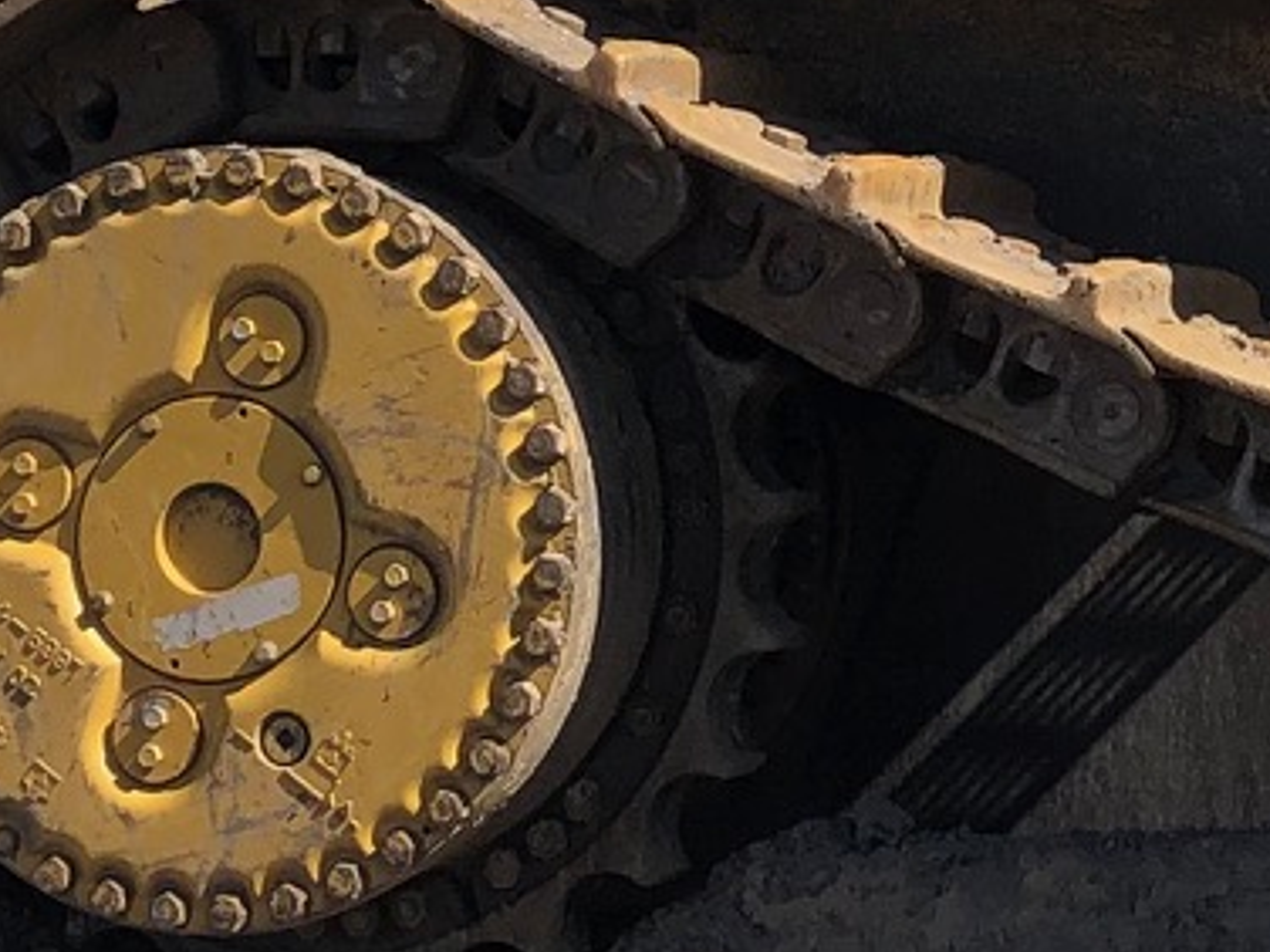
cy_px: 30
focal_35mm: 150
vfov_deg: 9.8
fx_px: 5503
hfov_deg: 13.0
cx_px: 1270
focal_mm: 3.99
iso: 20
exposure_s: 1/1389
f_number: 1.8
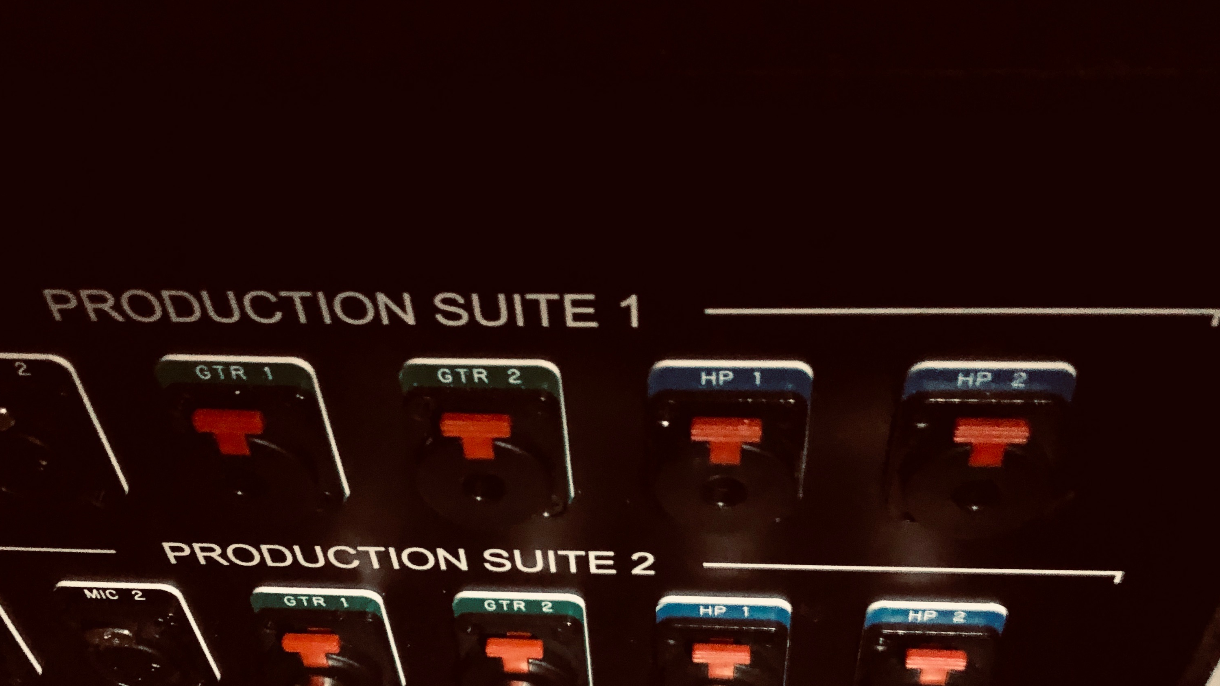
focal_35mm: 41
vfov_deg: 28.6
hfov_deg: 49.4
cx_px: 612
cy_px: 512
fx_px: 1326
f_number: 1.8
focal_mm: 4
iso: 250
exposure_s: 1/4
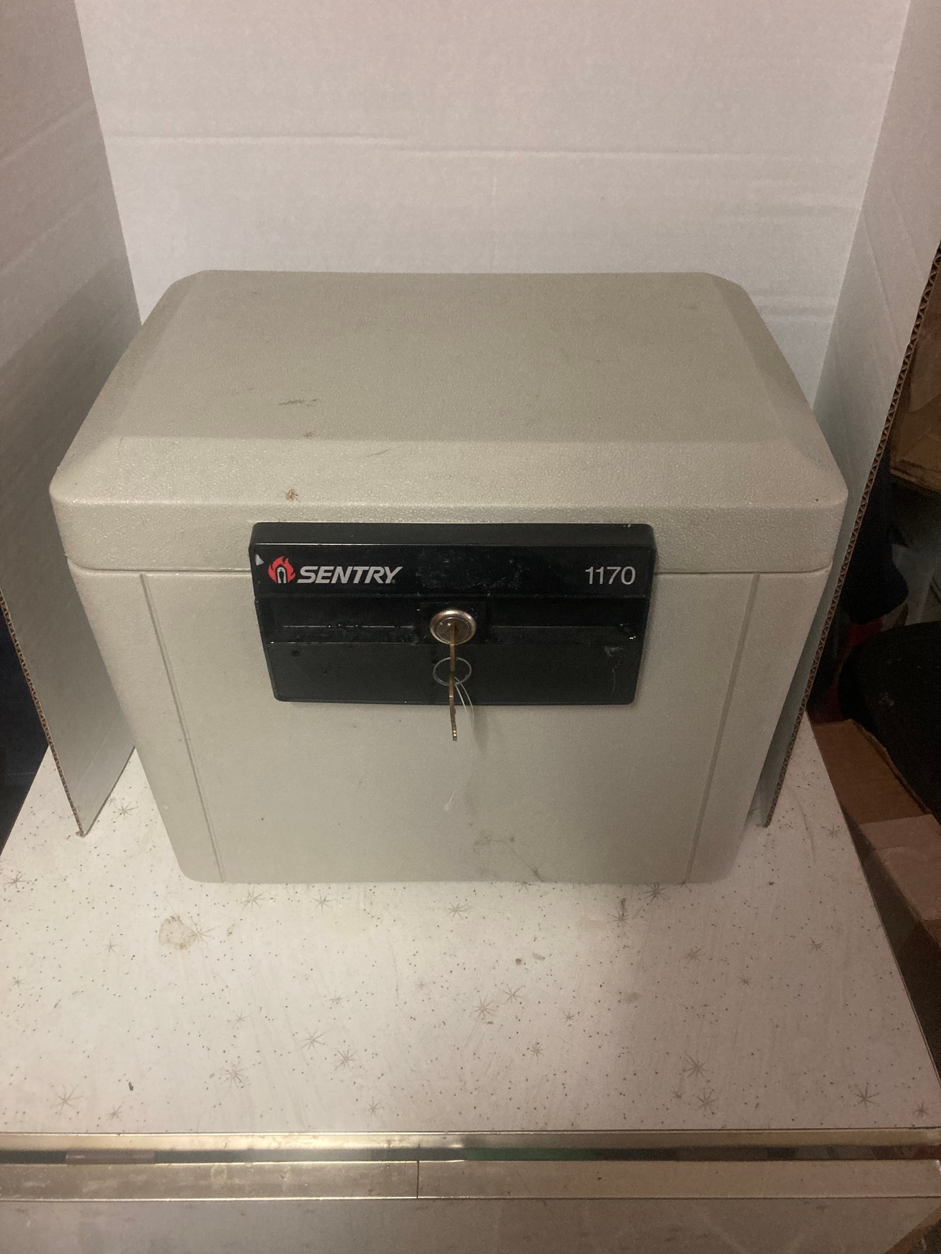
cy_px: 627
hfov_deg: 49.7
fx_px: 1015
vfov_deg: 63.4
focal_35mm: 28
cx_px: 470
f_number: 1.8
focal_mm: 3.99
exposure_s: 1/40
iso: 320
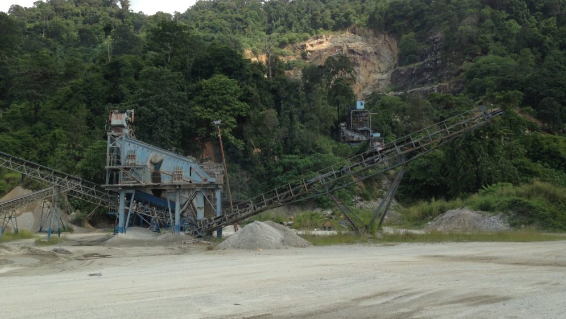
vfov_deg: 32.0
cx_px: 281
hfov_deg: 54.0
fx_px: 555
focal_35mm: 37
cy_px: 135
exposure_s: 1/968
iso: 50
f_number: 2.4
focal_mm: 4.12
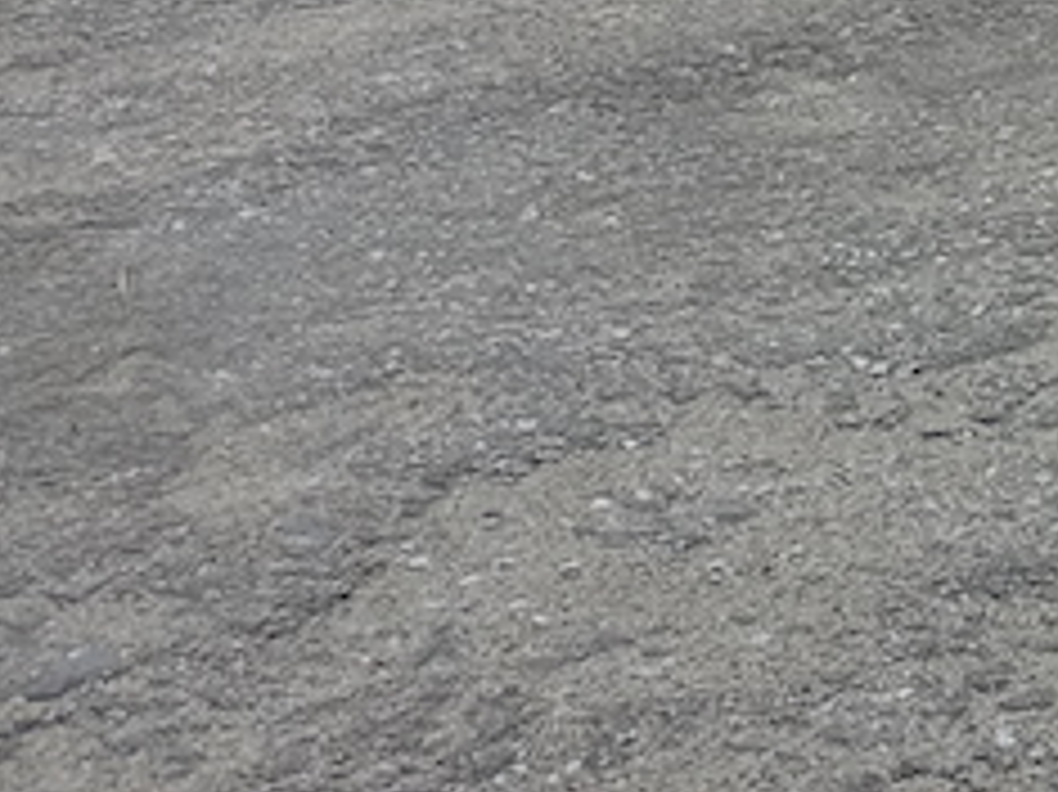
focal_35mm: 119
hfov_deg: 13.6
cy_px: -891
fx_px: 3635
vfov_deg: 11.1
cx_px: 2242
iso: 100
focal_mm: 3.61
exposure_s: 1/2558
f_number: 1.8
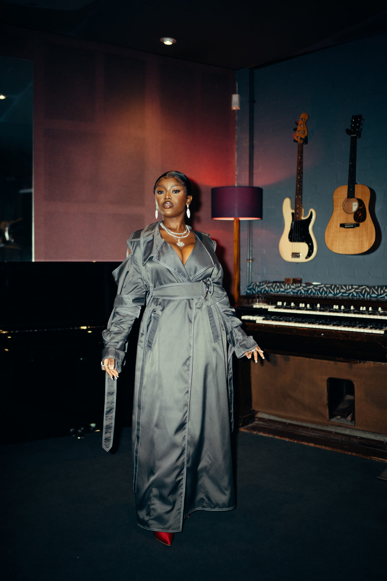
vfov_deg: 54.4
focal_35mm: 35
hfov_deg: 37.9
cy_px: 290
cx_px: 194
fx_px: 564
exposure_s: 1/400
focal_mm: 35
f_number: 1.4
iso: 400
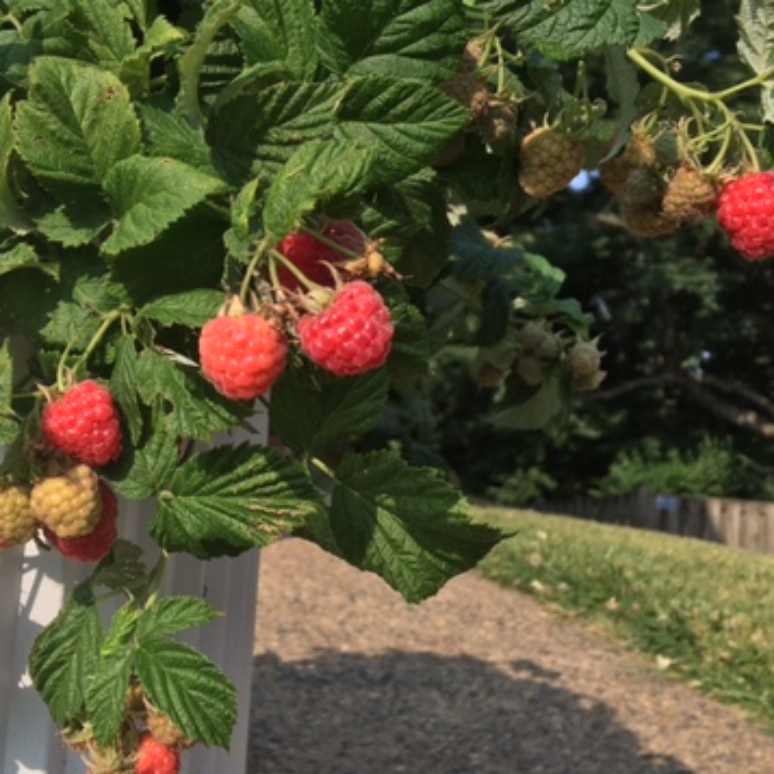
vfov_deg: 36.7
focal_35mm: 46
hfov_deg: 36.6
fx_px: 1164
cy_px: 325
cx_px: 299
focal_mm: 4.15
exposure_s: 1/986
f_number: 2.2
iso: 25
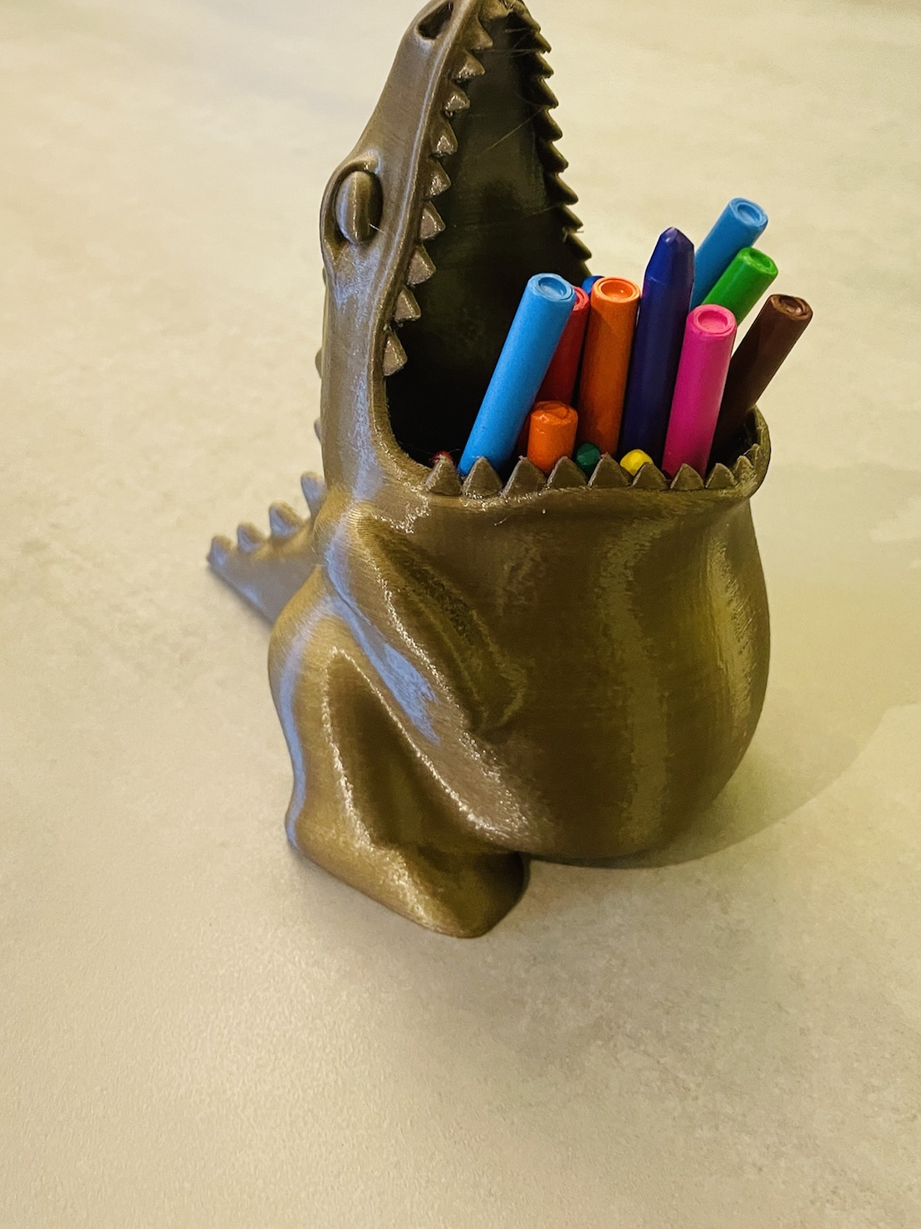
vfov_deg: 50.5
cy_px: 417
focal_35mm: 36
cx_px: 526
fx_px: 1277
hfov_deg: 39.6
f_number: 1.6
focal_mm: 4.2
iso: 200
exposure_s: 1/50
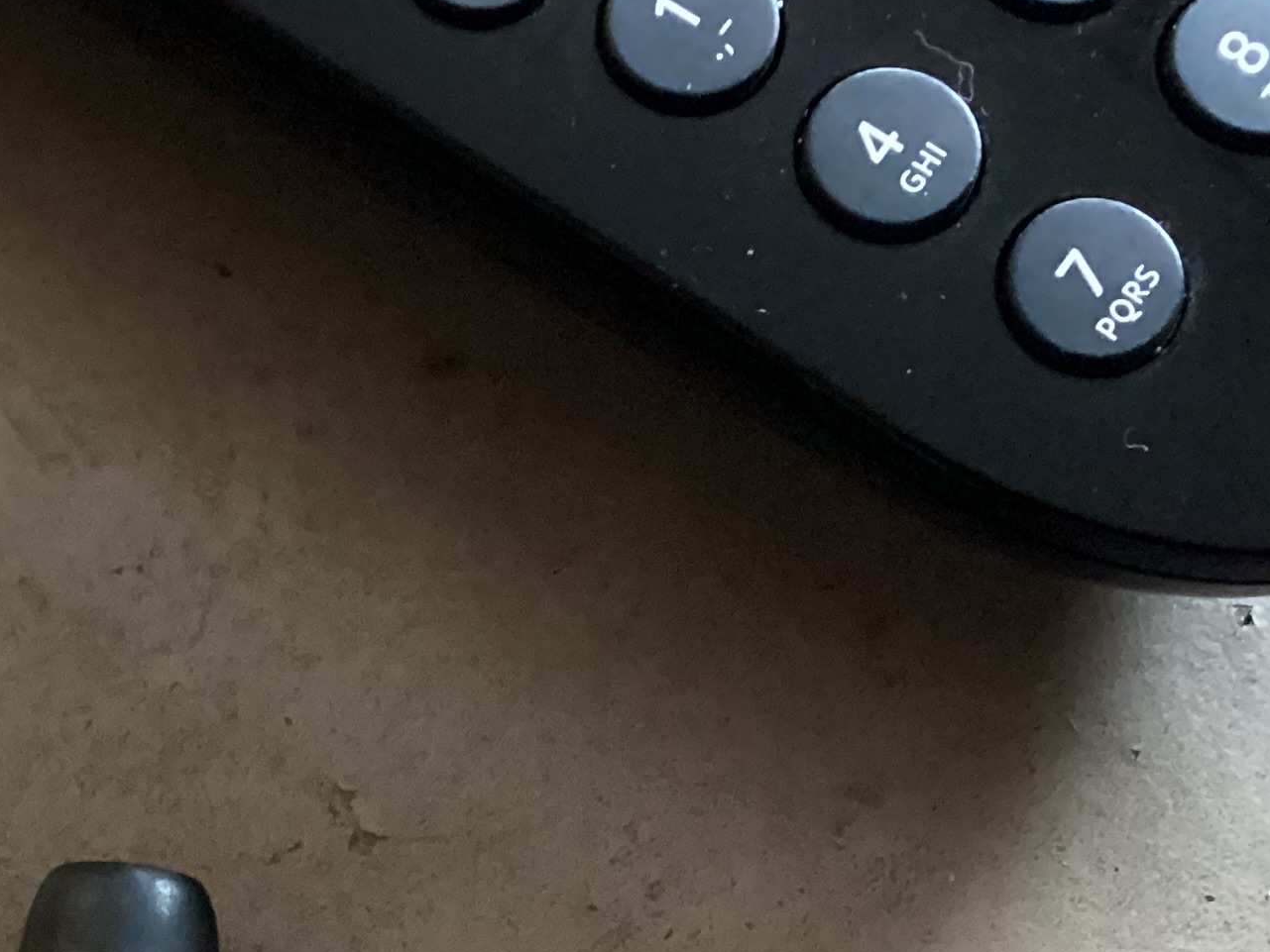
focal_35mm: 79
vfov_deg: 17.9
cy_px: 1076
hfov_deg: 23.6
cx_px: -5
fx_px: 2899
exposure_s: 1/17
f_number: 2.4
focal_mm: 3.3
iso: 800
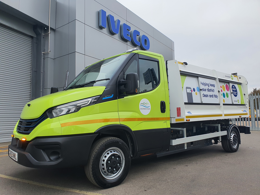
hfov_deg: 67.3
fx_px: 195
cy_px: 98
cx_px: 130
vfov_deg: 53.1
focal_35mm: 26
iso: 50
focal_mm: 4.3
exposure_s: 1/882
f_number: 2.4
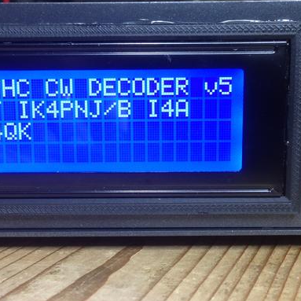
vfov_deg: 28.1
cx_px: 135
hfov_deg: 28.1
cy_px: 164
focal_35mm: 61
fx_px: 600
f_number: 2.4
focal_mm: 4.12
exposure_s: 1/20
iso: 50
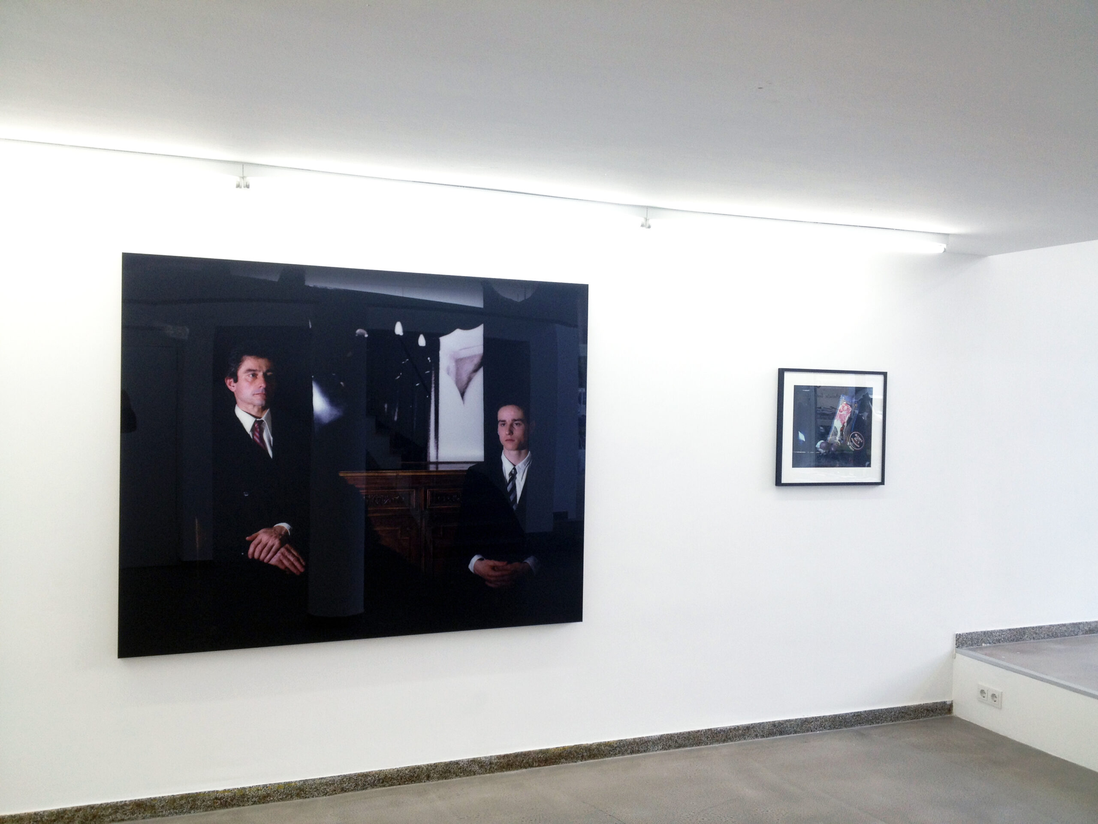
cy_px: 412
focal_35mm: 35
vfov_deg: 40.7
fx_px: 1110
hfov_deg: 52.6
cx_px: 549
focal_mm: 4.28
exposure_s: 1/60
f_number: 2.4
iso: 50
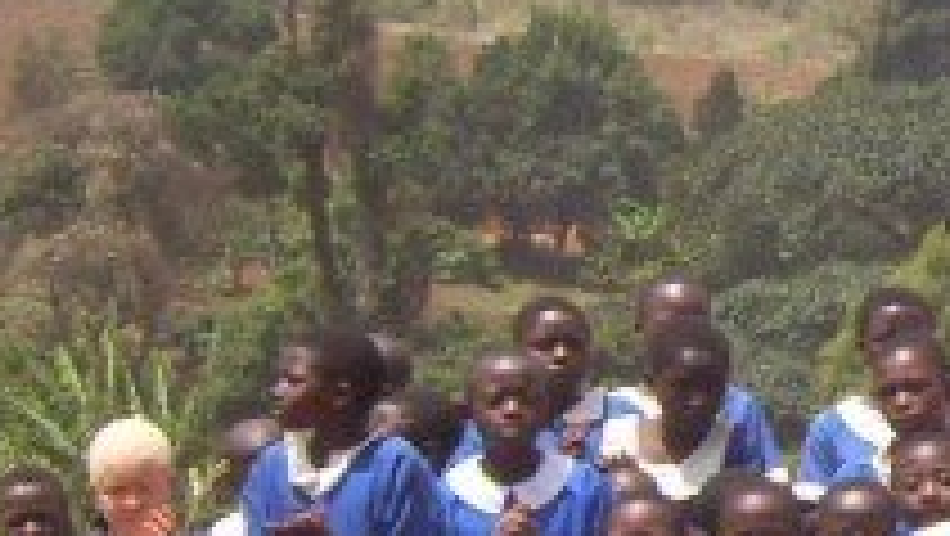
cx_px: 1261
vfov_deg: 6.4
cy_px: 311
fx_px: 4789
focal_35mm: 190
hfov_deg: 11.0
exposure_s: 1/400
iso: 80
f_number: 4.8
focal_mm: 6
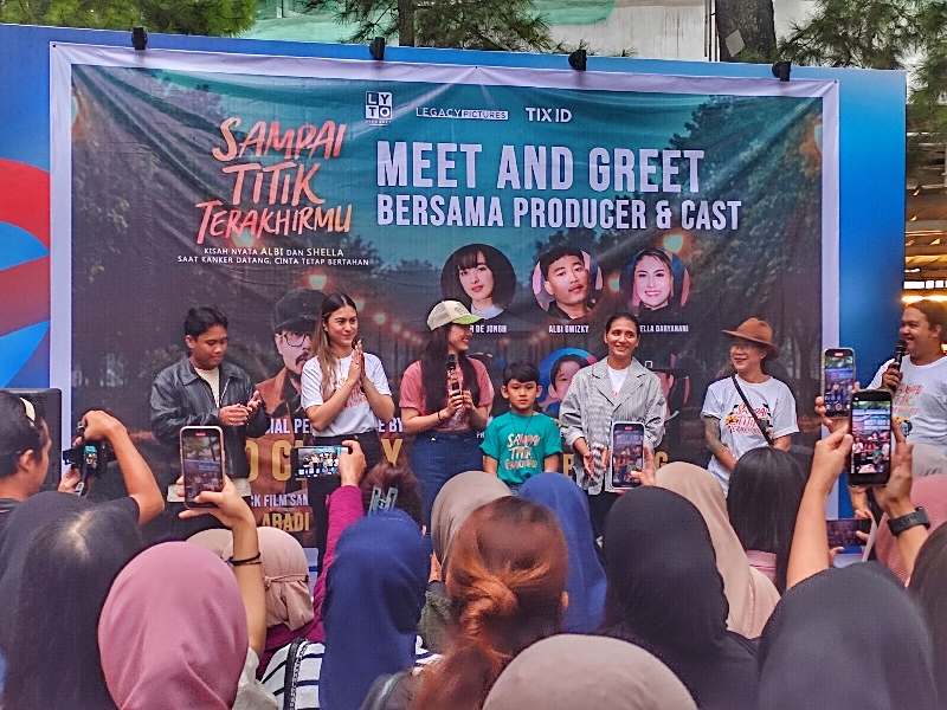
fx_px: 711
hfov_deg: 67.3
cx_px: 474
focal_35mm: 26
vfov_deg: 53.1
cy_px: 355
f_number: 1.79
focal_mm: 4.74
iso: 227
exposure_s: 1/33
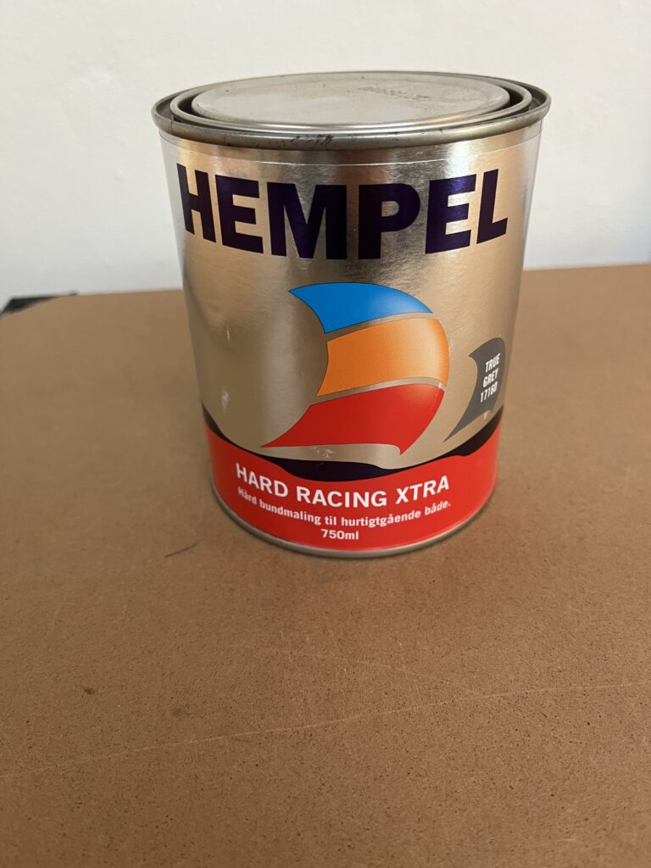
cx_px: 326
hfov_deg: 53.1
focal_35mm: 26
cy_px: 434
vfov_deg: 67.3
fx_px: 652
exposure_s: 1/60
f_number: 1.6
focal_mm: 5.1
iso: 200
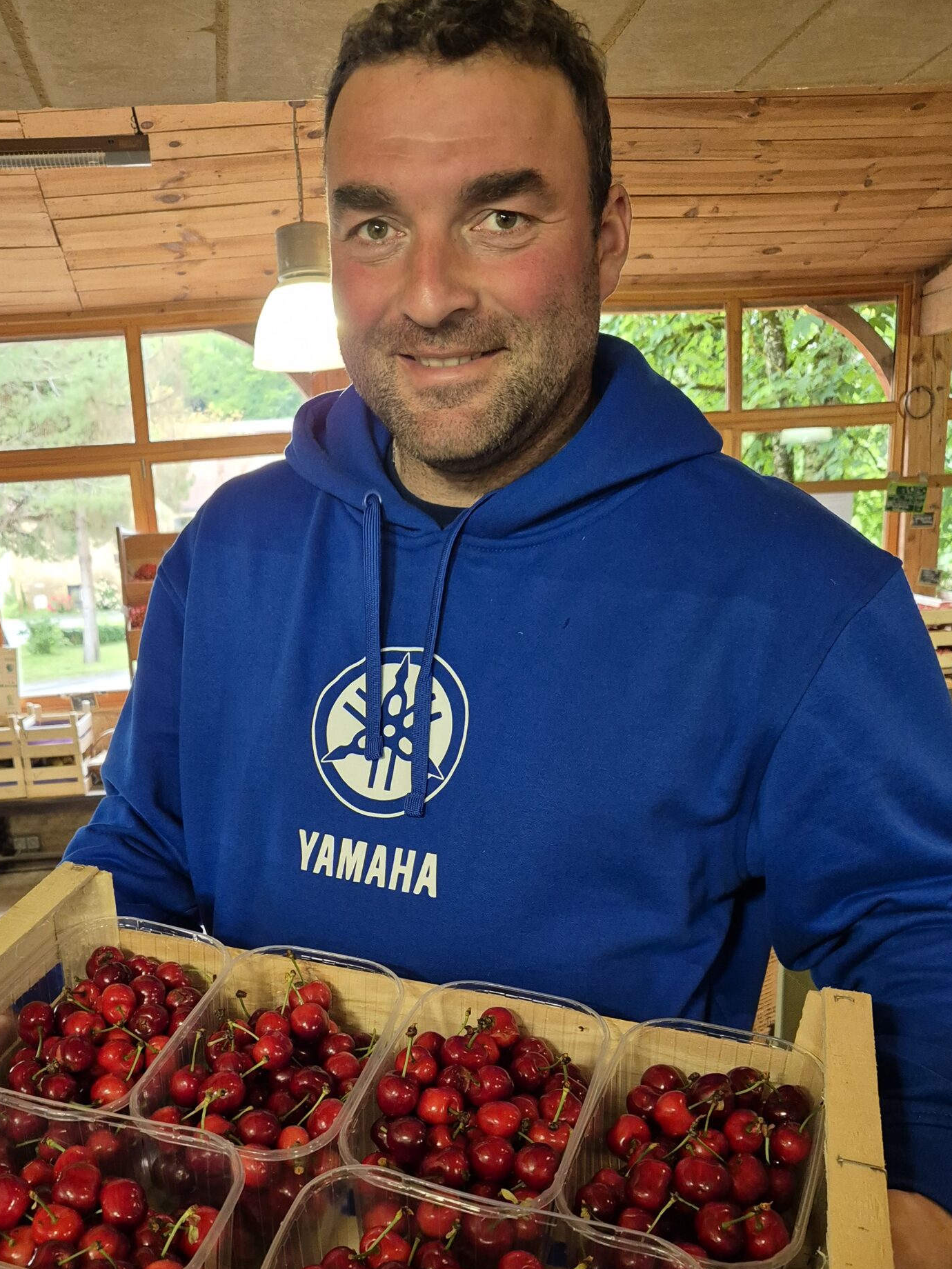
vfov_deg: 55.2
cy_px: 879
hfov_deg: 43.8
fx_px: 1173
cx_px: 360
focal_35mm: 32
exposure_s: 1/100
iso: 400
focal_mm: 5.4
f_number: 1.8
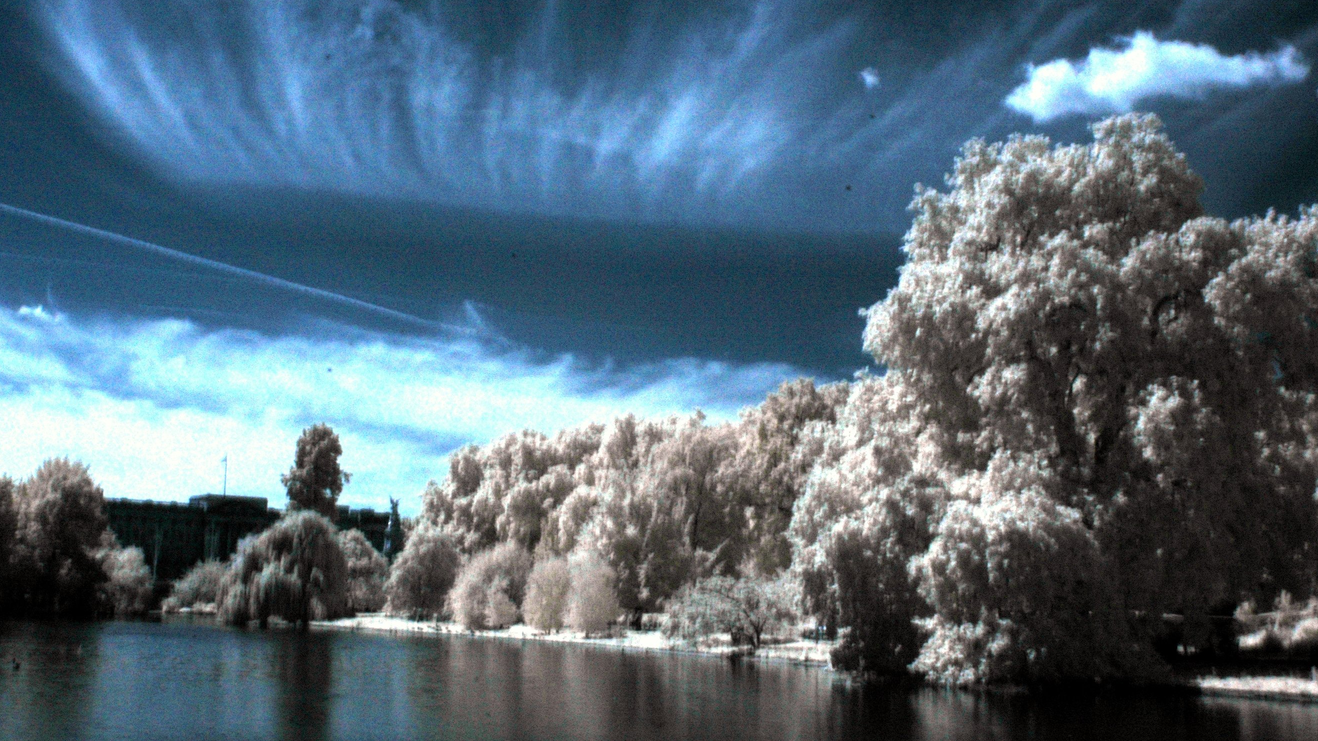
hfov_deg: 47.3
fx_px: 1503
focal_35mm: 43
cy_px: 384
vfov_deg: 27.7
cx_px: 580
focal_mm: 24
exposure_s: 1
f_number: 22
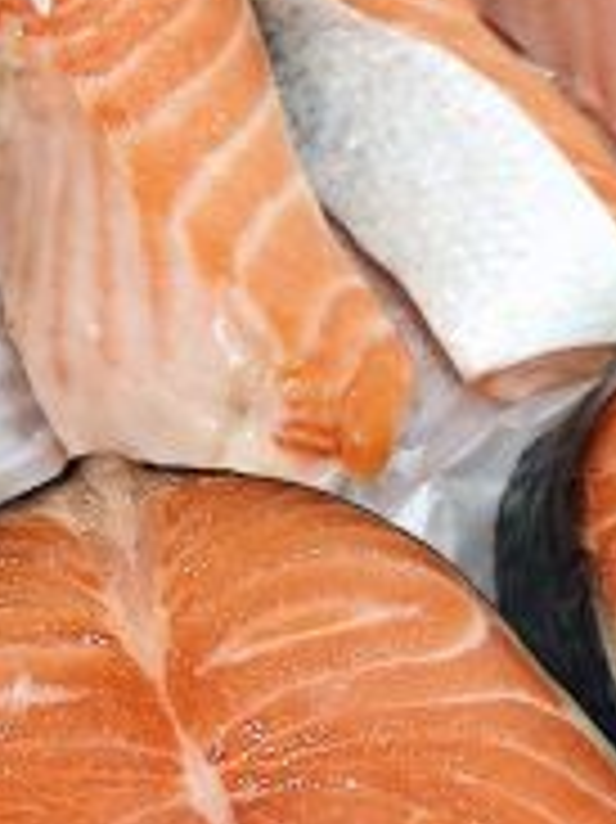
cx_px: 72
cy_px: 414
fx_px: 2257
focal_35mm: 95
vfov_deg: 20.7
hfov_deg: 15.4
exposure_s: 1/100
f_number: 2.2
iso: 50
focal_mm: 4.15
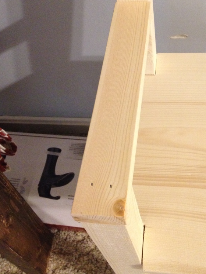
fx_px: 381
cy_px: 101
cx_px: 137
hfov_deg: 30.0
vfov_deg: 39.4
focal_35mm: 48
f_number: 2.4
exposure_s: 1/15
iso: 400
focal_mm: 4.28
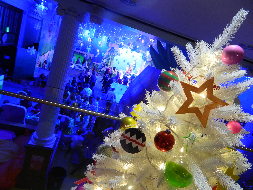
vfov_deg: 54.9
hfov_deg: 69.4
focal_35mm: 25
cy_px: 95
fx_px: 183
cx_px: 126
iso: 200
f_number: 3.1
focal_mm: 4.5
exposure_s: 1/30
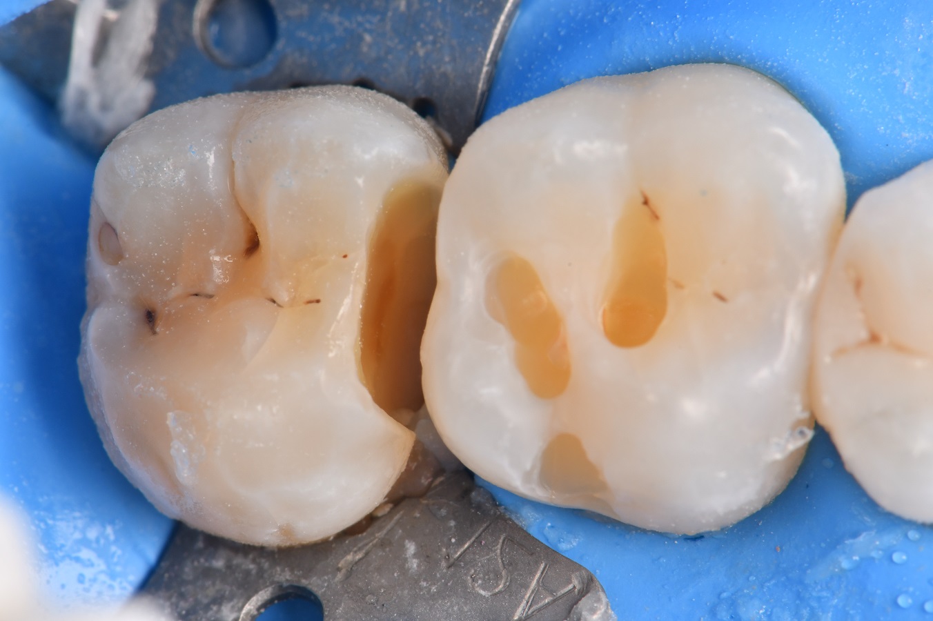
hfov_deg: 13.1
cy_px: 310
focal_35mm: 157
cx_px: 466
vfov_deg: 8.7
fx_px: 4067
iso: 200
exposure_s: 1/160
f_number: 32
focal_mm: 105
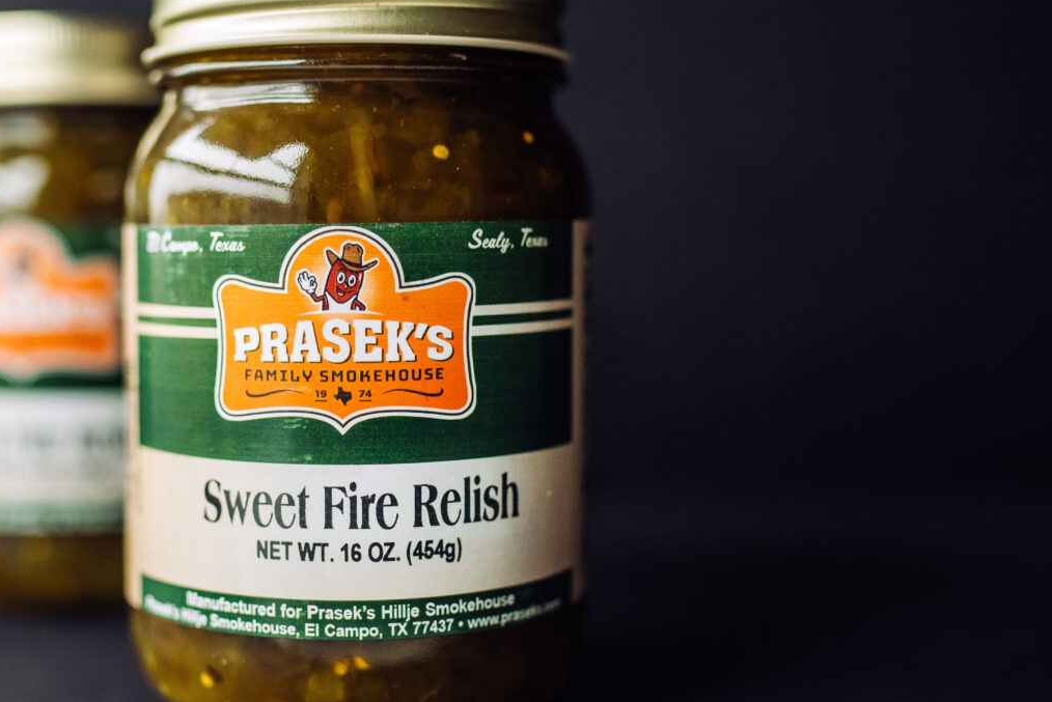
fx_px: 1549
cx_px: 338
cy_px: 323
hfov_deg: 37.0
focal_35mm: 53
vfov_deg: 25.5
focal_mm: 35
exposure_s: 1/125
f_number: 1.8
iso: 1000
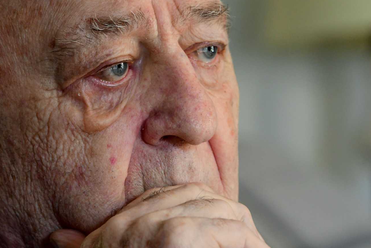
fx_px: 3543
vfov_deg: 4.0
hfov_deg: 6.0
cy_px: 106
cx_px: 127
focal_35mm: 344
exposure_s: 1/125
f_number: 5.6
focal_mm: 145
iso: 2000
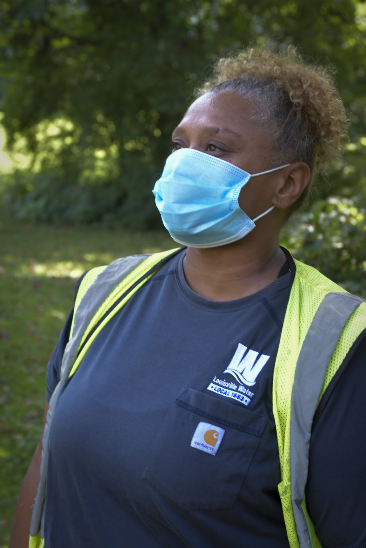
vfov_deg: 24.2
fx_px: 1281
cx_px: 183
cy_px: 274
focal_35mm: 84
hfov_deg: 16.3
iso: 500
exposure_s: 1/80
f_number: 5.6
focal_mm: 56
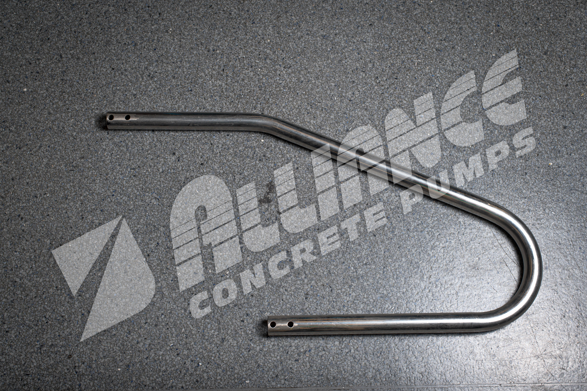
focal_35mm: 50
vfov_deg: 27.0
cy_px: 196
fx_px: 815
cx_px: 294
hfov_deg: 39.6
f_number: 8
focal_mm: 50
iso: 100
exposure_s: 1/200
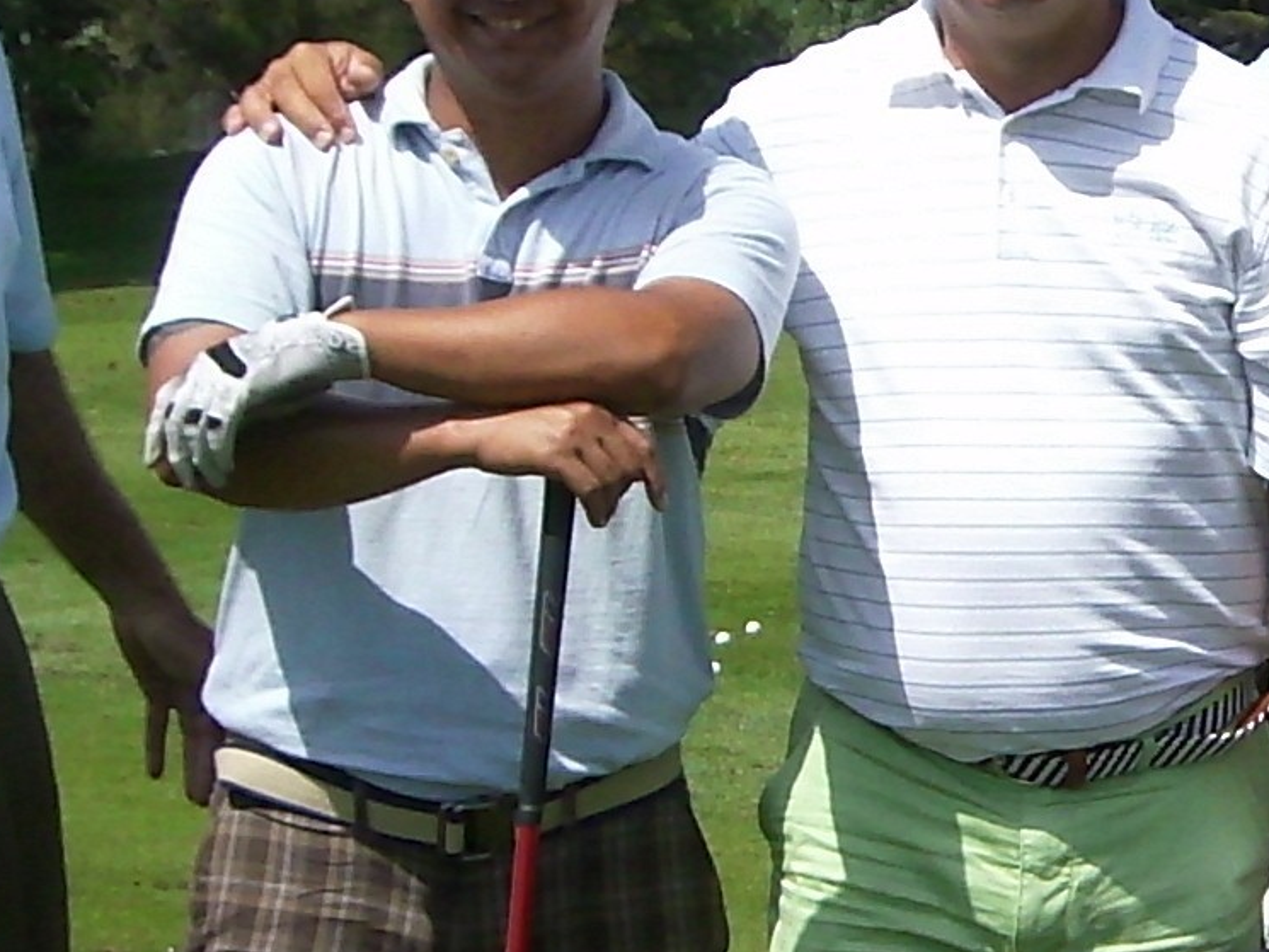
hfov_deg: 14.6
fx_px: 4840
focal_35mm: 132
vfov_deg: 11.2
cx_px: 1395
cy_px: 613
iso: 50
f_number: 7.1
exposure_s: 1/353
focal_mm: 5.99
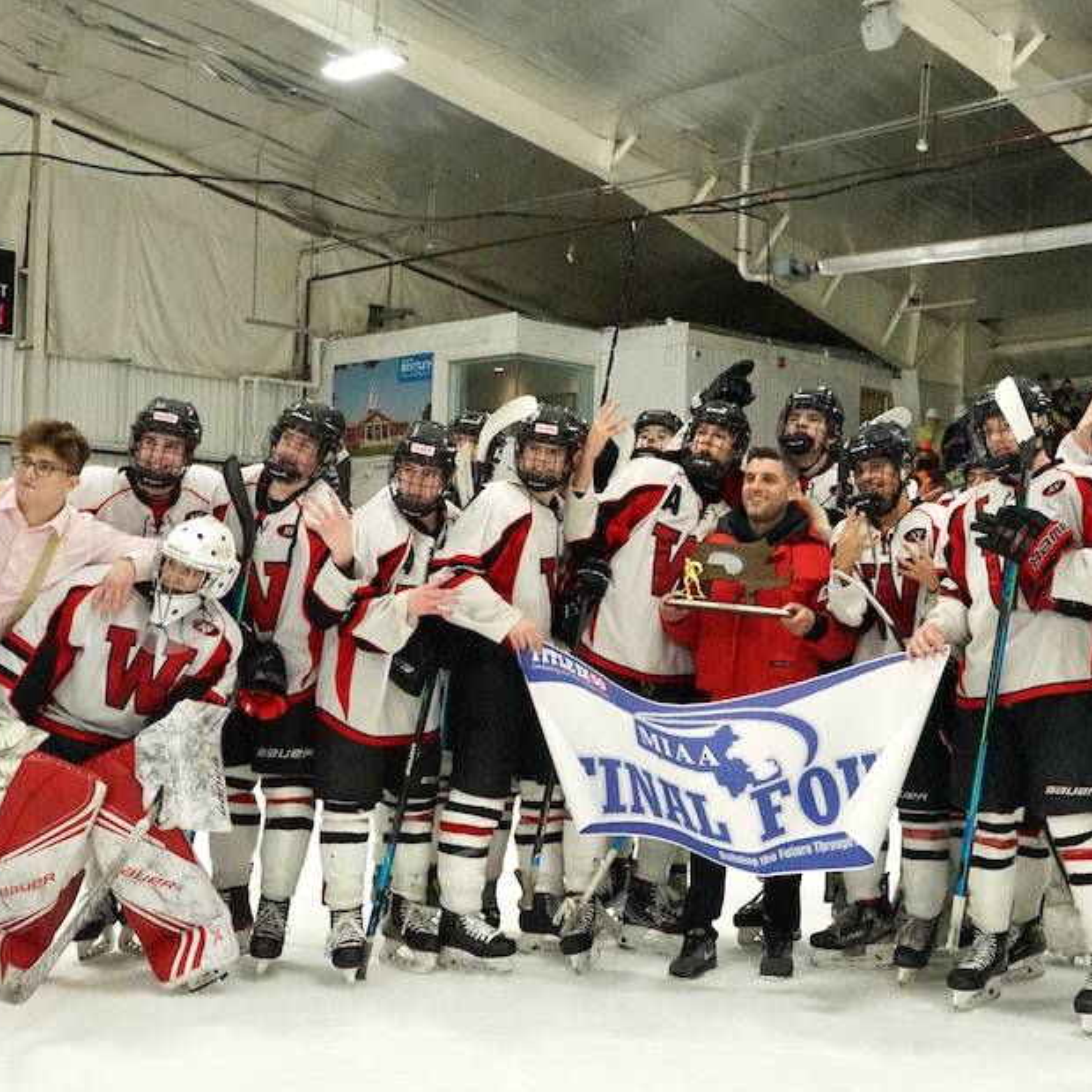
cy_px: 515
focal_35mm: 48
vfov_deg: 35.3
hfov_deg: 35.2
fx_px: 1713
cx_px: 655
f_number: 8
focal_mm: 35
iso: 12800
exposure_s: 1/800
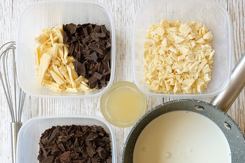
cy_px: 108
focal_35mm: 48
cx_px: 135
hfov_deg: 41.1
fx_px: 327
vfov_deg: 27.9
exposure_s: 1/52
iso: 2500
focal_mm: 24.3
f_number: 8
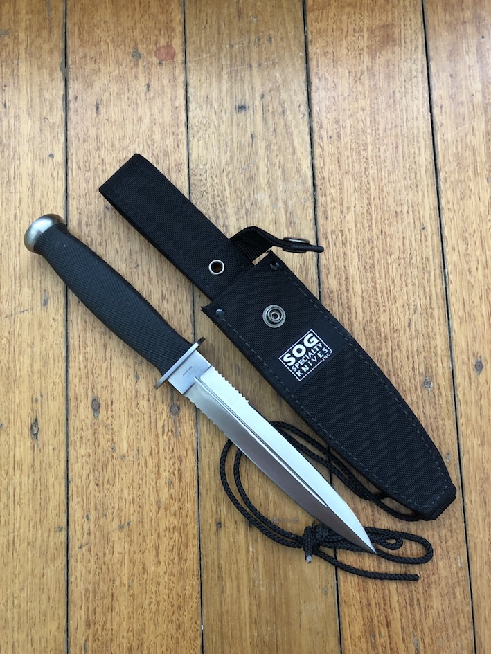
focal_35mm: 28
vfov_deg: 63.4
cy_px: 327
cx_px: 246
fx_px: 529
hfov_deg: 49.8
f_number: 1.8
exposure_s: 1/13
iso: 100
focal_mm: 3.99
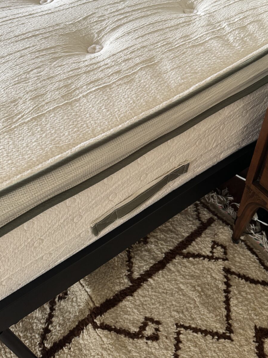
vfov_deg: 57.9
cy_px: 143
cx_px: 167
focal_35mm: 31
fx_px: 320
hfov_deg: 45.1
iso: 250
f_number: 1.78
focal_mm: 6.76
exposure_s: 1/60
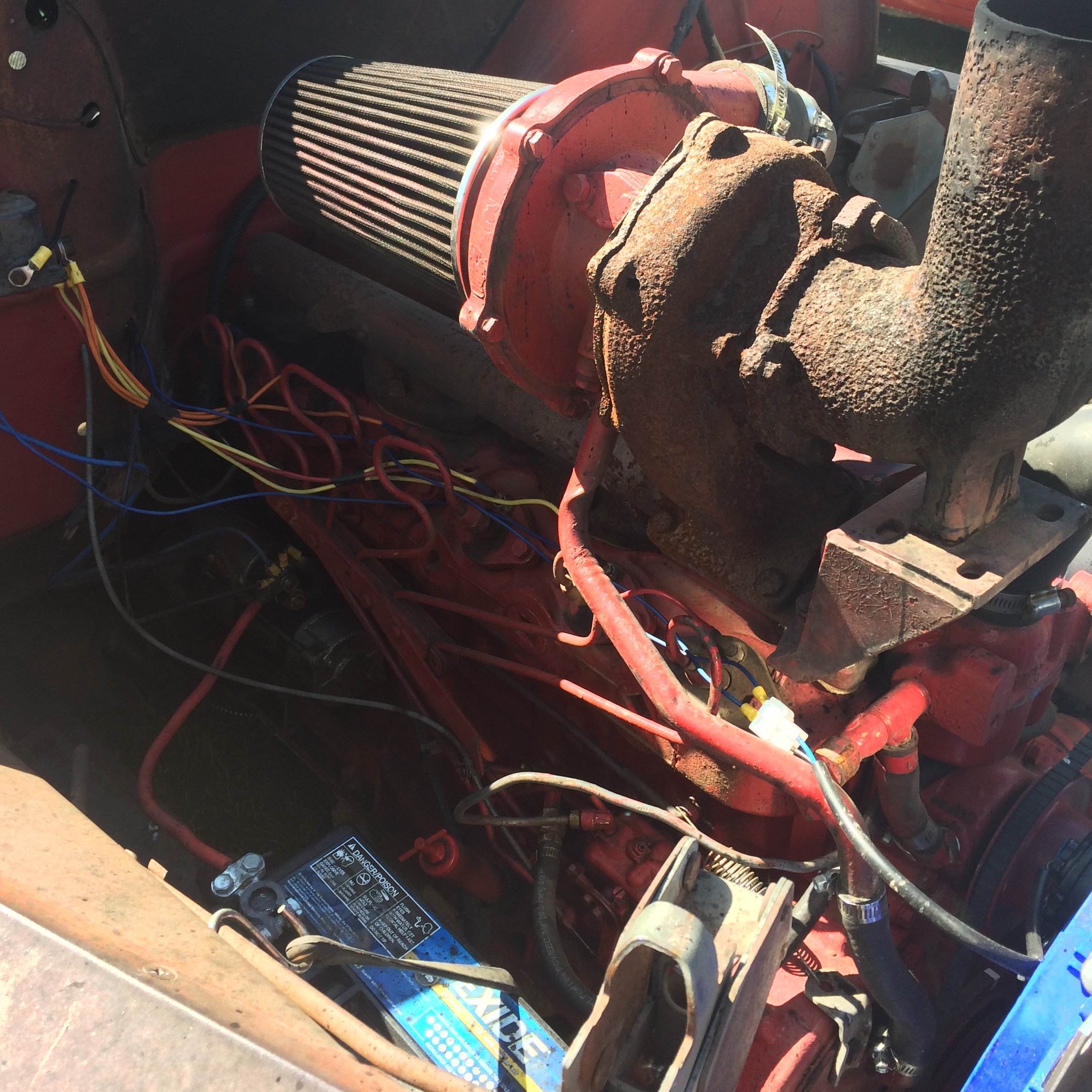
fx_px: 1249
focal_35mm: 35
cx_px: 549
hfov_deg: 47.2
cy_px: 467
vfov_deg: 47.1
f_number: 2.2
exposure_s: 1/363
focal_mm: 4.15
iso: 32
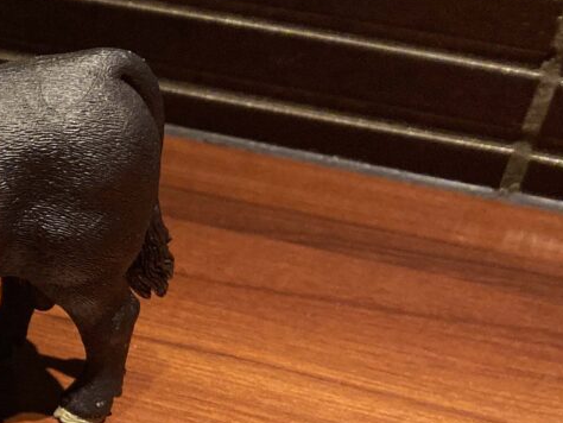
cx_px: -259
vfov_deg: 16.5
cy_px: 529
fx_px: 1383
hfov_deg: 20.1
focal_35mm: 85
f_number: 1.8
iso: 200
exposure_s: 1/50
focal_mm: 3.99
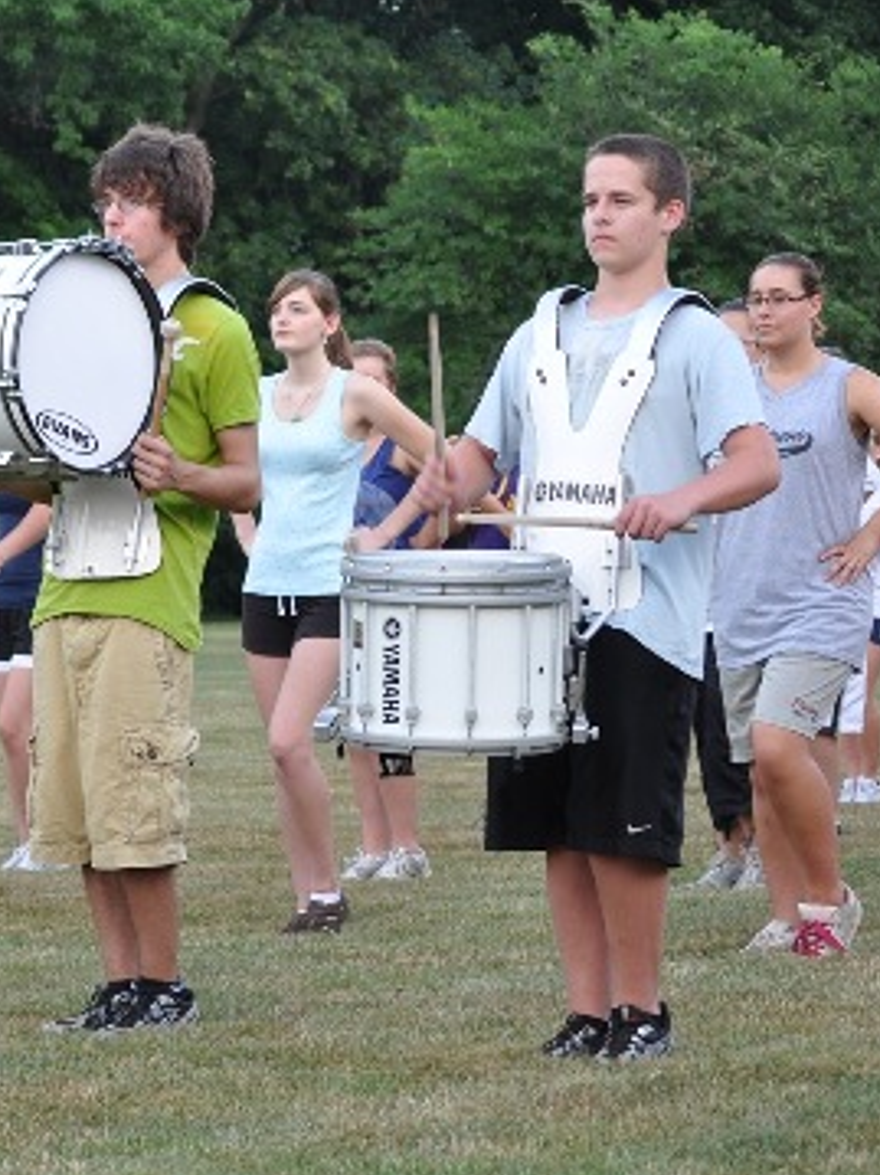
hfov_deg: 10.4
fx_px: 4777
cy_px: 609
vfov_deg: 14.0
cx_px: -79
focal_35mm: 141
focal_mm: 55
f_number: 6.3
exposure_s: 1/40
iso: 200
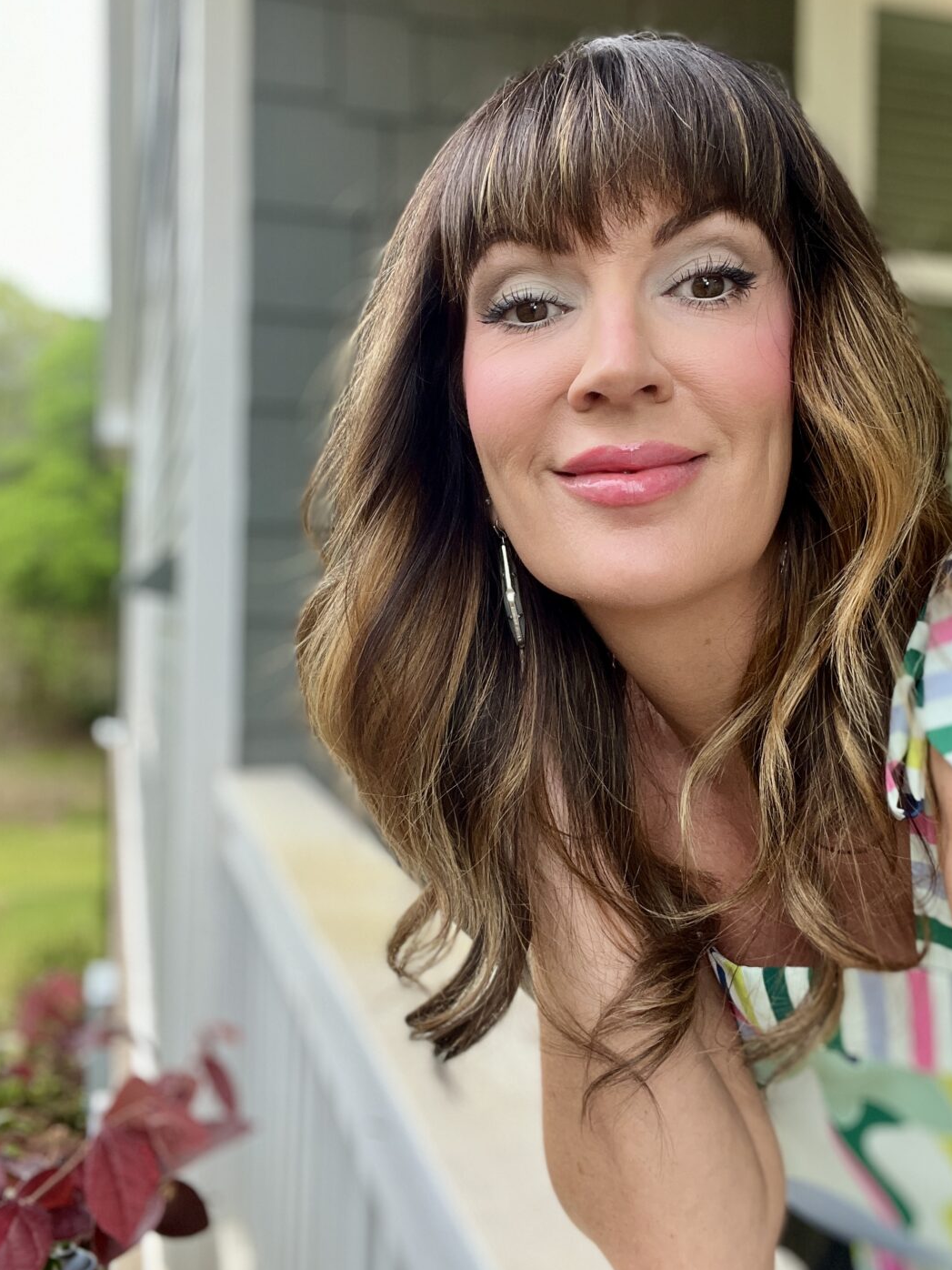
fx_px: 1210
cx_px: 460
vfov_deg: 55.3
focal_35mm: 33
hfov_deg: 42.9
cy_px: 574
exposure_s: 1/121
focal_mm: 2.71
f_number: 2.2
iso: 80
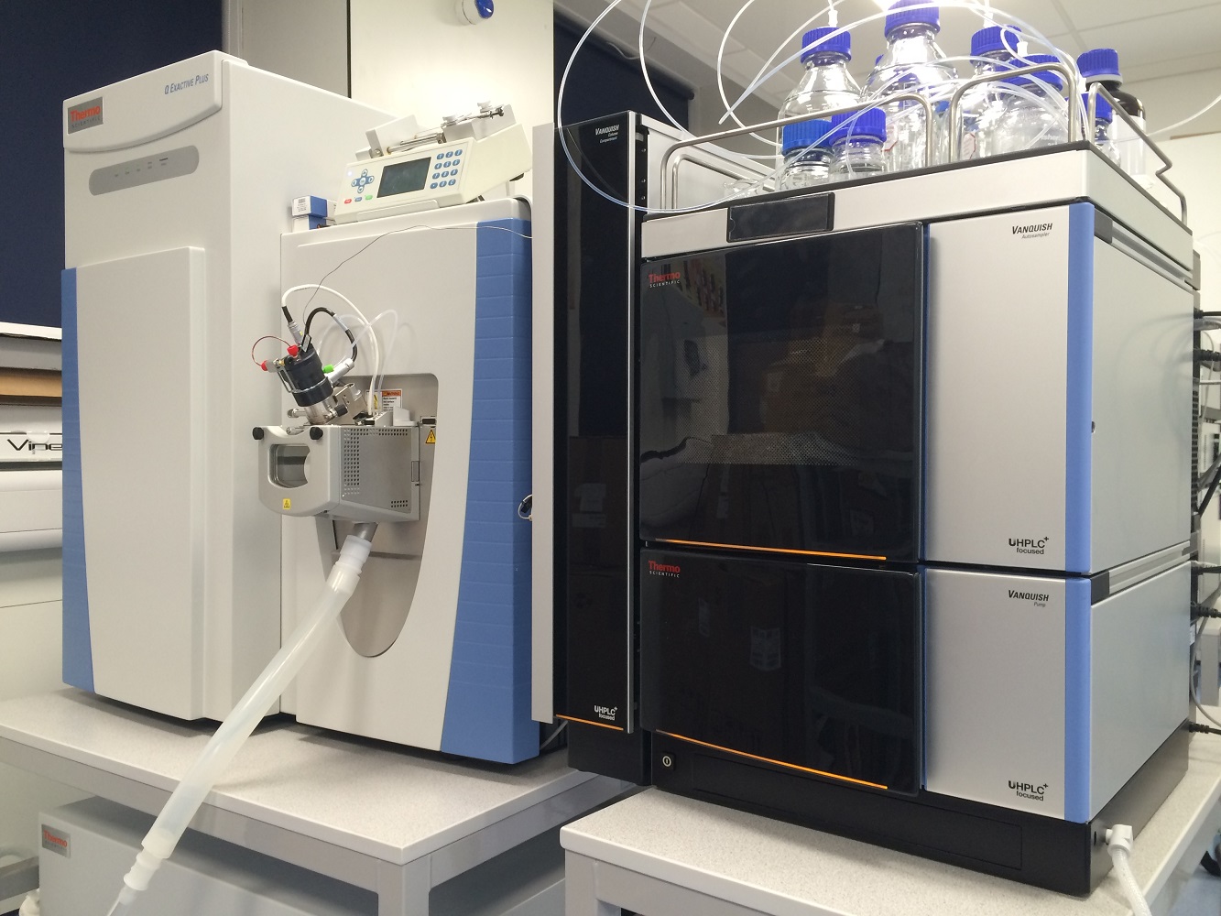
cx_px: 610
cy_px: 458
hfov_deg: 61.7
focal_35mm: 29
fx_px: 1023
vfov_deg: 48.2
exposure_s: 1/33
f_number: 2.2
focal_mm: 4.15
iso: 100
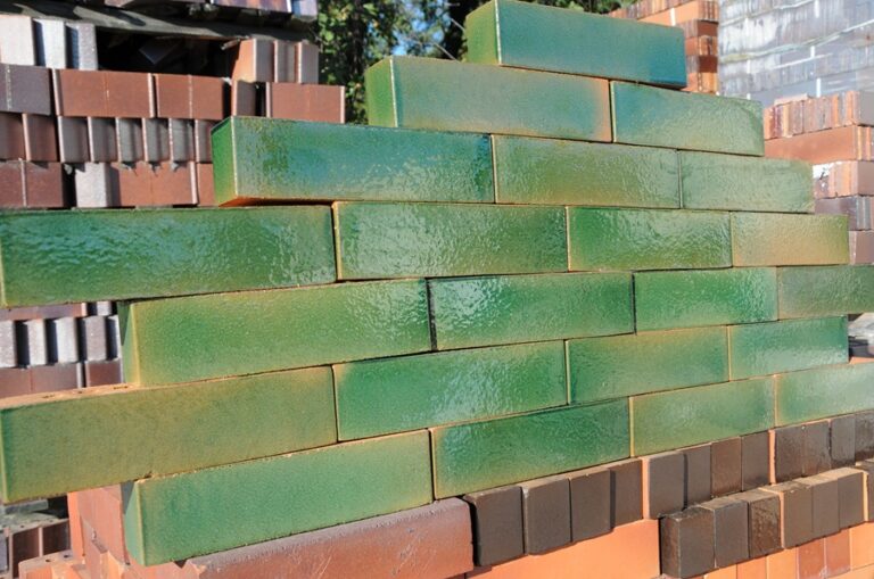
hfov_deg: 53.2
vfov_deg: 36.7
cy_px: 290
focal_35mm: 36
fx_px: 872
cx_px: 437
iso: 200
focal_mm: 24
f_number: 8
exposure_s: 1/250
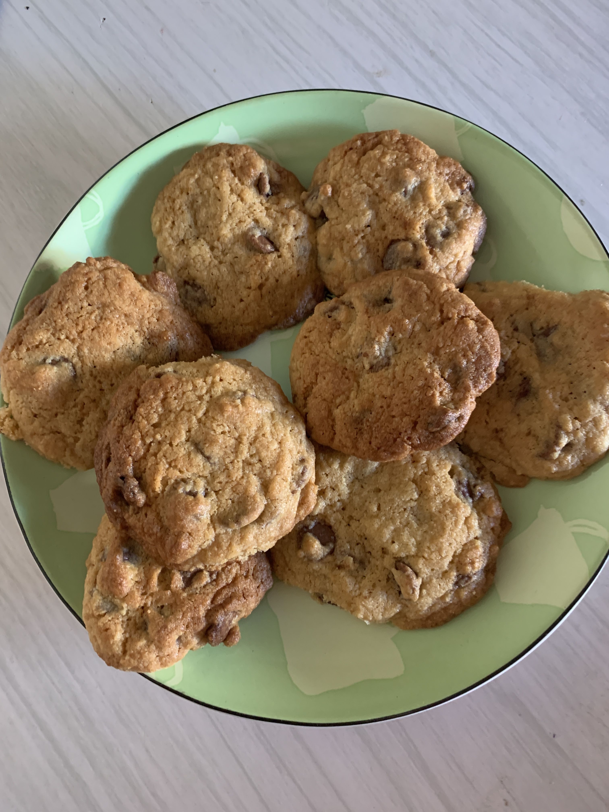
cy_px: 406
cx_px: 304
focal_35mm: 26
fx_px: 610
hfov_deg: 53.1
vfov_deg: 67.3
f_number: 1.8
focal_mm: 4.25
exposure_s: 1/47
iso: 400
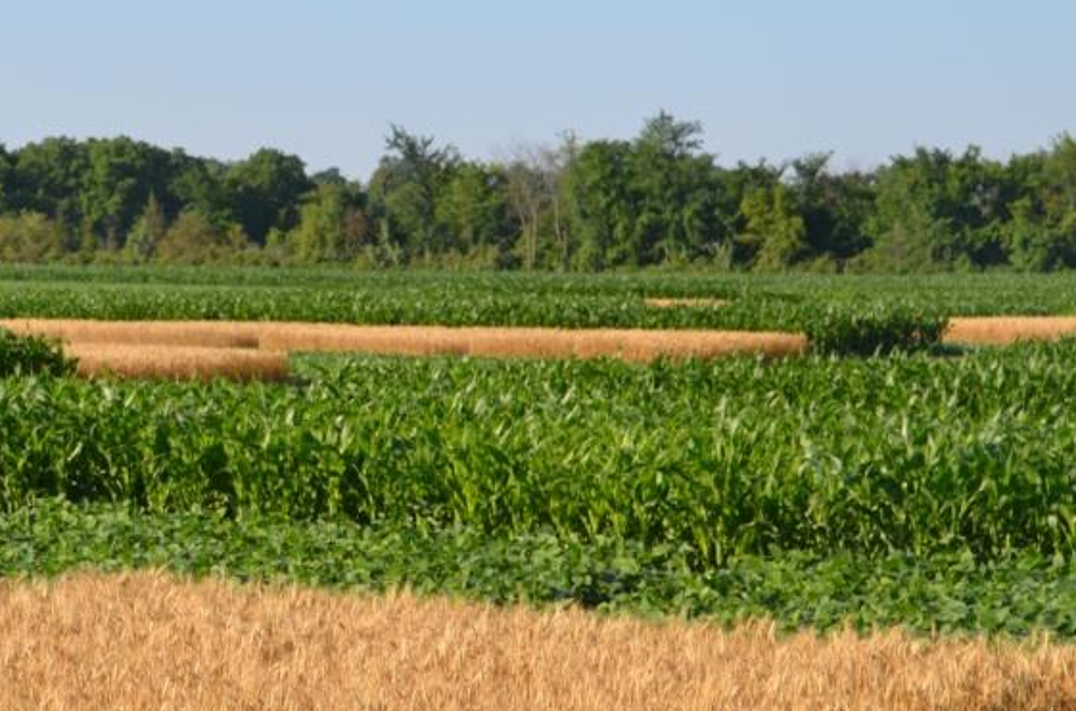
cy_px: 588
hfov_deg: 17.7
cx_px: 293
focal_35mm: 115
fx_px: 3428
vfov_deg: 11.8
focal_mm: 42
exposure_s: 1/250
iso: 100
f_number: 8
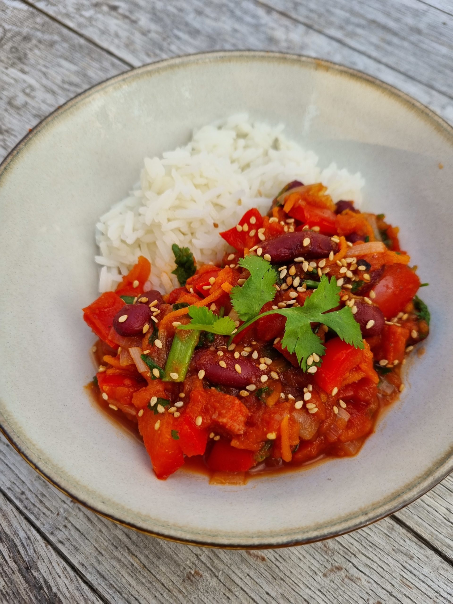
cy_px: 302
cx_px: 226
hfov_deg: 53.1
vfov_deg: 67.3
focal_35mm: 26
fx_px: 454
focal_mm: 5.4
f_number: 1.8
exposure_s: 1/496
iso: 50
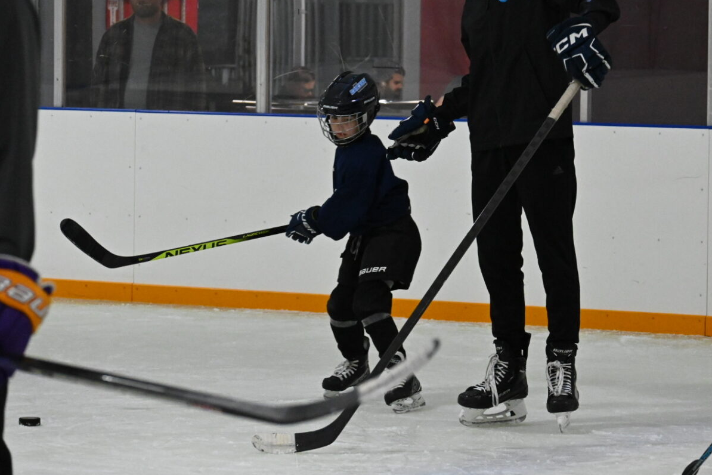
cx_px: 419
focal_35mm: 193
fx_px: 3817
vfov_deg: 7.1
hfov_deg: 10.7
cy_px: 193
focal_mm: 100
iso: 6400
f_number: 5
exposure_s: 1/500
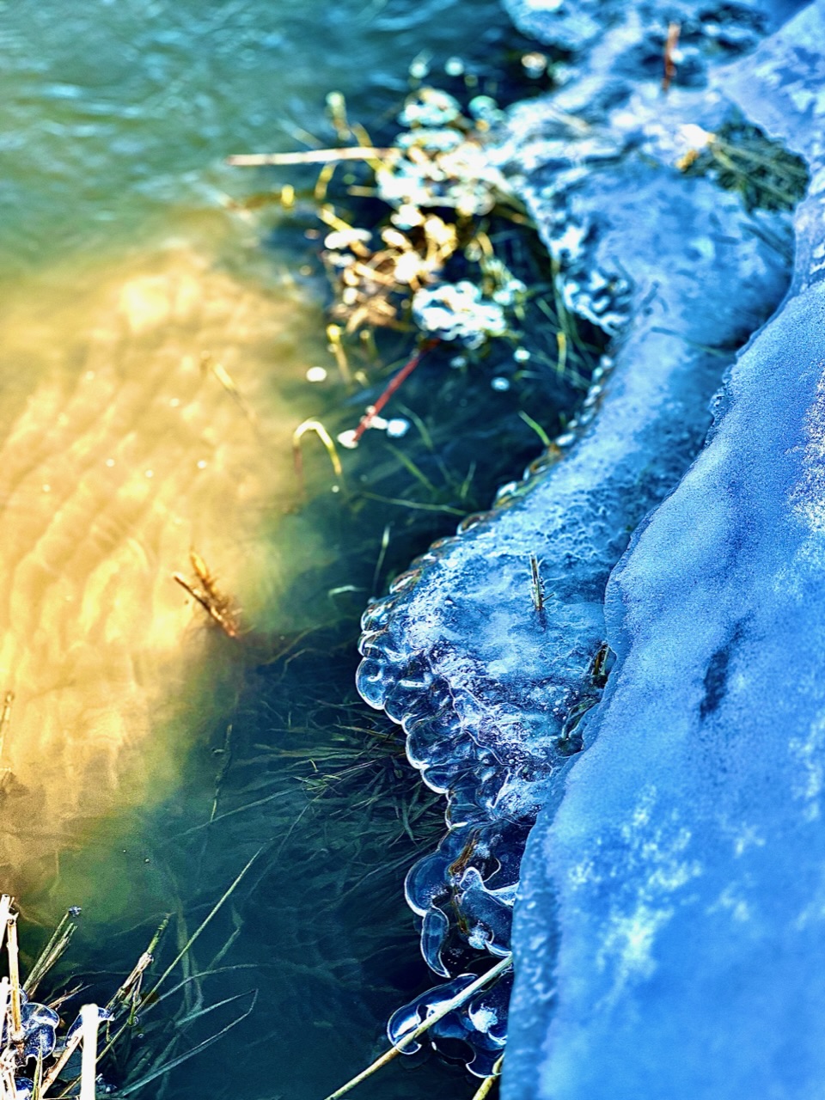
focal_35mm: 77
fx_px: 2447
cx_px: 412
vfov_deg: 25.3
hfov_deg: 19.1
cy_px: 550
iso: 25
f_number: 2.8
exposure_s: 1/121
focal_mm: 9
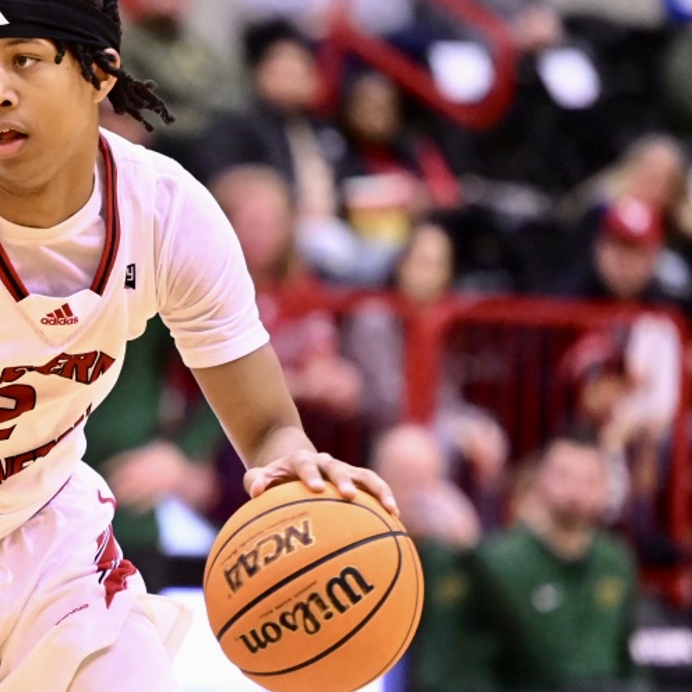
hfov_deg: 5.0
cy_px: 382
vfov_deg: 5.0
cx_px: -146
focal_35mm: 348
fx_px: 7871
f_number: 2.8
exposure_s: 1/1250
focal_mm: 165
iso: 8000
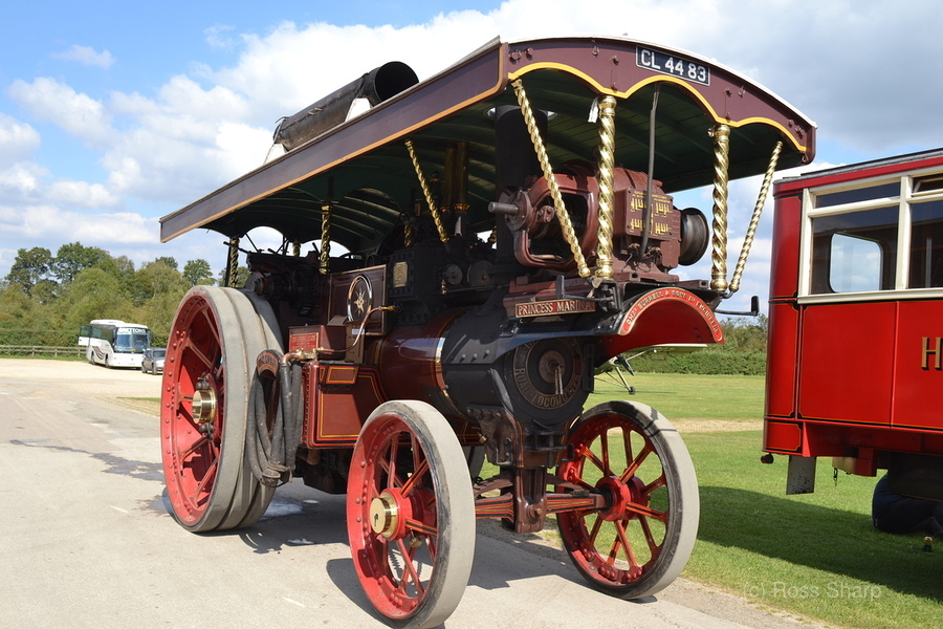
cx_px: 472
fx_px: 864
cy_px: 314
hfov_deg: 57.2
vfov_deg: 40.0
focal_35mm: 33
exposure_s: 1/200
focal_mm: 22
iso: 100
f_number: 7.1
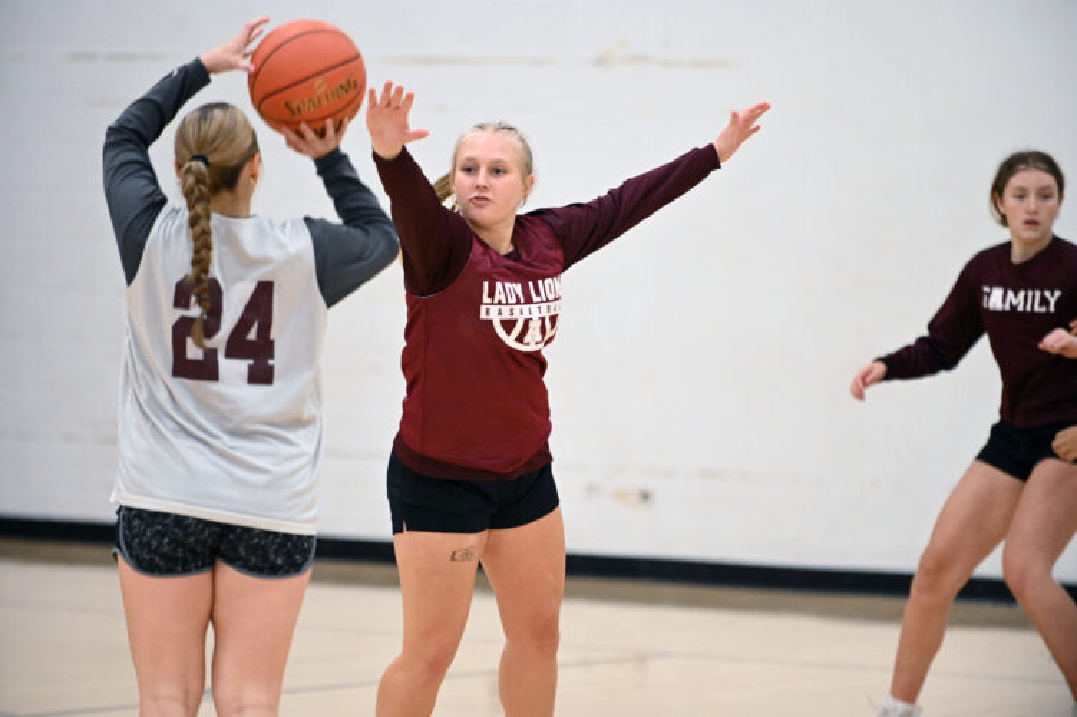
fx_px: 5980
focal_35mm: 200
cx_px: 538
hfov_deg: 10.3
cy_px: 358
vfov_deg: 6.9
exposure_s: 1/1000
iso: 8000
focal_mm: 200
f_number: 3.5
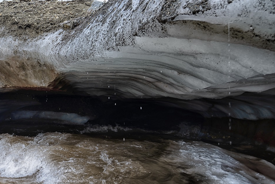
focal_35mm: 29
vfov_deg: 44.8
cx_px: 98
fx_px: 222
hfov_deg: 62.5
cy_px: 106
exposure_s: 1/200
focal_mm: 21
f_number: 5
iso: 100
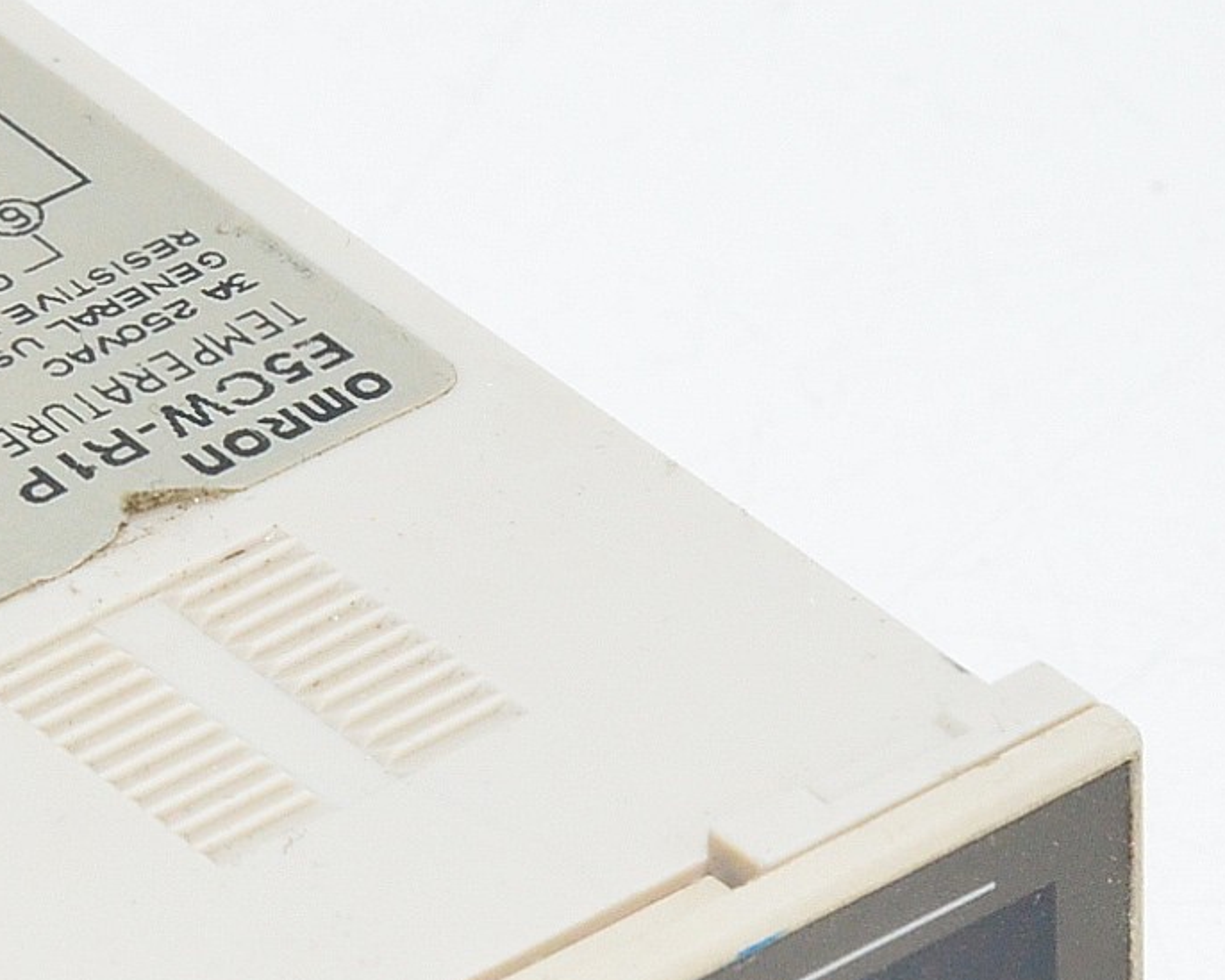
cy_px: 893
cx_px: -279
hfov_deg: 3.6
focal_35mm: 530
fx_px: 19206
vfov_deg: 2.9
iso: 1600
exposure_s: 1/50
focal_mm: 105
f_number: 16
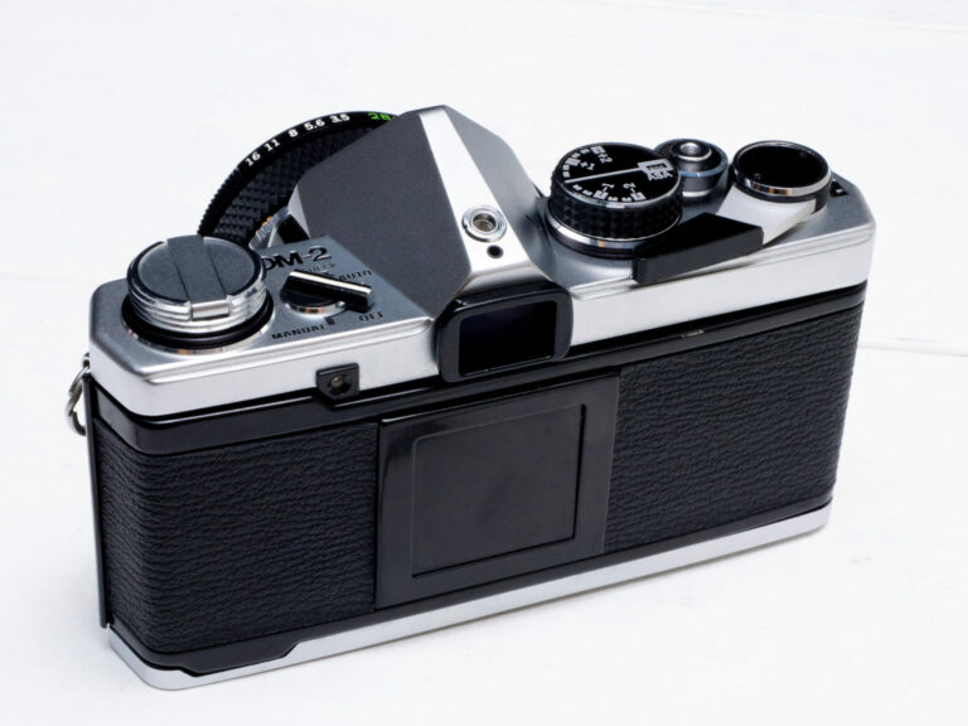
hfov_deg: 24.4
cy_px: 363
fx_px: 2237
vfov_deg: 18.4
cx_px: 484
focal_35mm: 80
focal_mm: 40
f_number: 20
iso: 800
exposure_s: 1/125
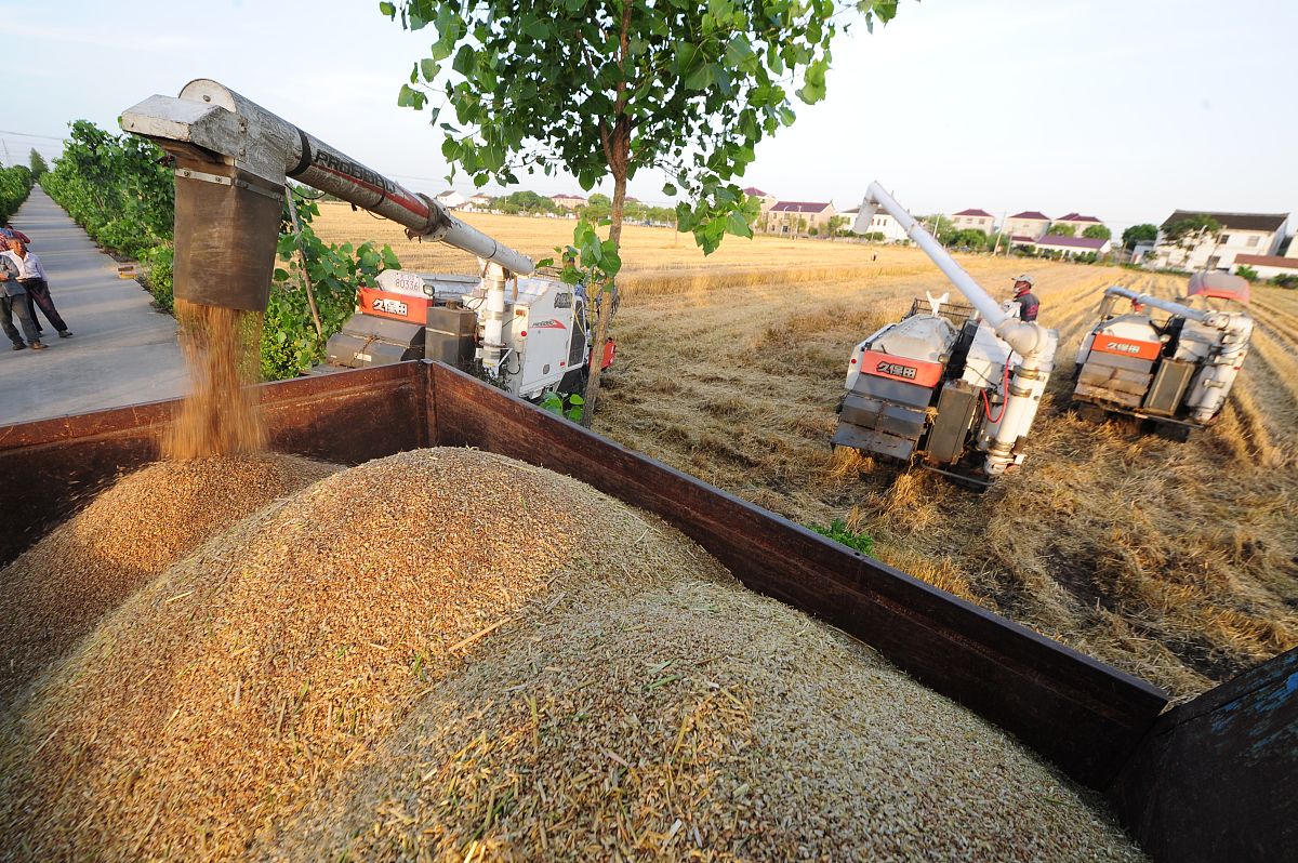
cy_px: 432
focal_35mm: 14
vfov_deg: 81.1
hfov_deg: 104.3
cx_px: 649
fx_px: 504
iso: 250
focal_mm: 14
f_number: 7.1
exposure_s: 1/80
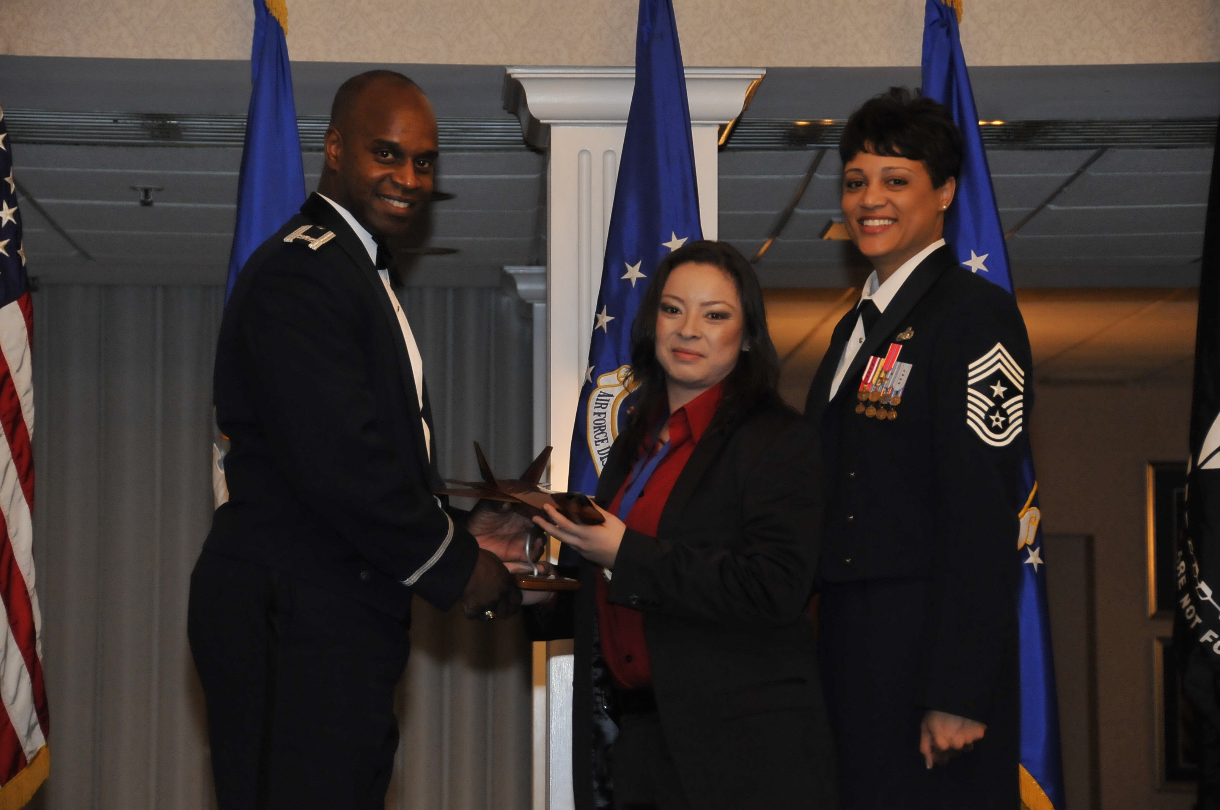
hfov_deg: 17.1
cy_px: 405
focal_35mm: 120
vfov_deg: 11.4
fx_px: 4062
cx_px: 610
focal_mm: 80
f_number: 5
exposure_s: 1/60
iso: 1250
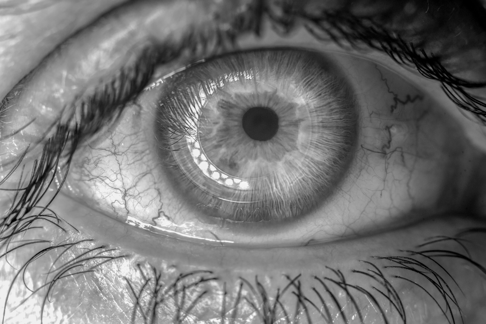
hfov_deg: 39.6
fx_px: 675
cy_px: 162
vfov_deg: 27.0
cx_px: 243
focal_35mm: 50
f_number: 4
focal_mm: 50
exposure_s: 1/60
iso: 450
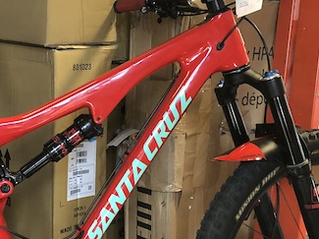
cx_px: 48
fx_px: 635
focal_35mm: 69
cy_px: 182
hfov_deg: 27.4
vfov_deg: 21.1
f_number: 1.8
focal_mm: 3.99
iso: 100
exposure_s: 1/6
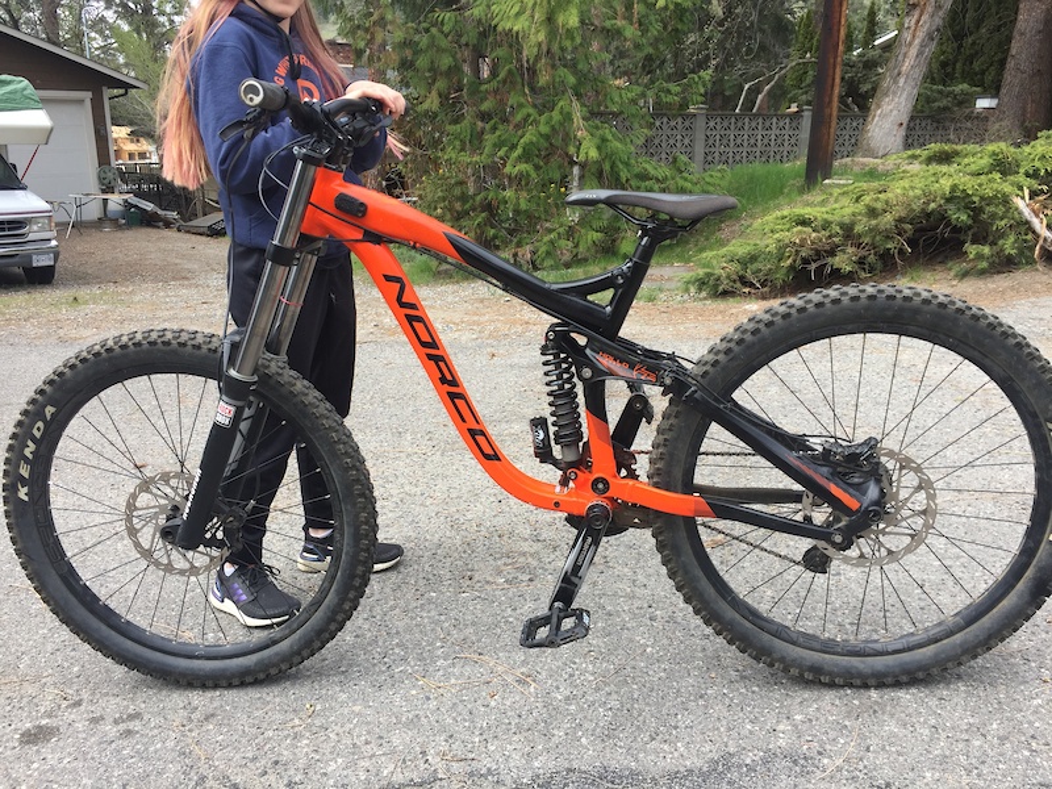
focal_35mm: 29
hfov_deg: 61.7
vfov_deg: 48.2
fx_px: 881
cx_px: 526
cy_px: 394
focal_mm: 4.15
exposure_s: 1/501
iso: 32
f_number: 2.2
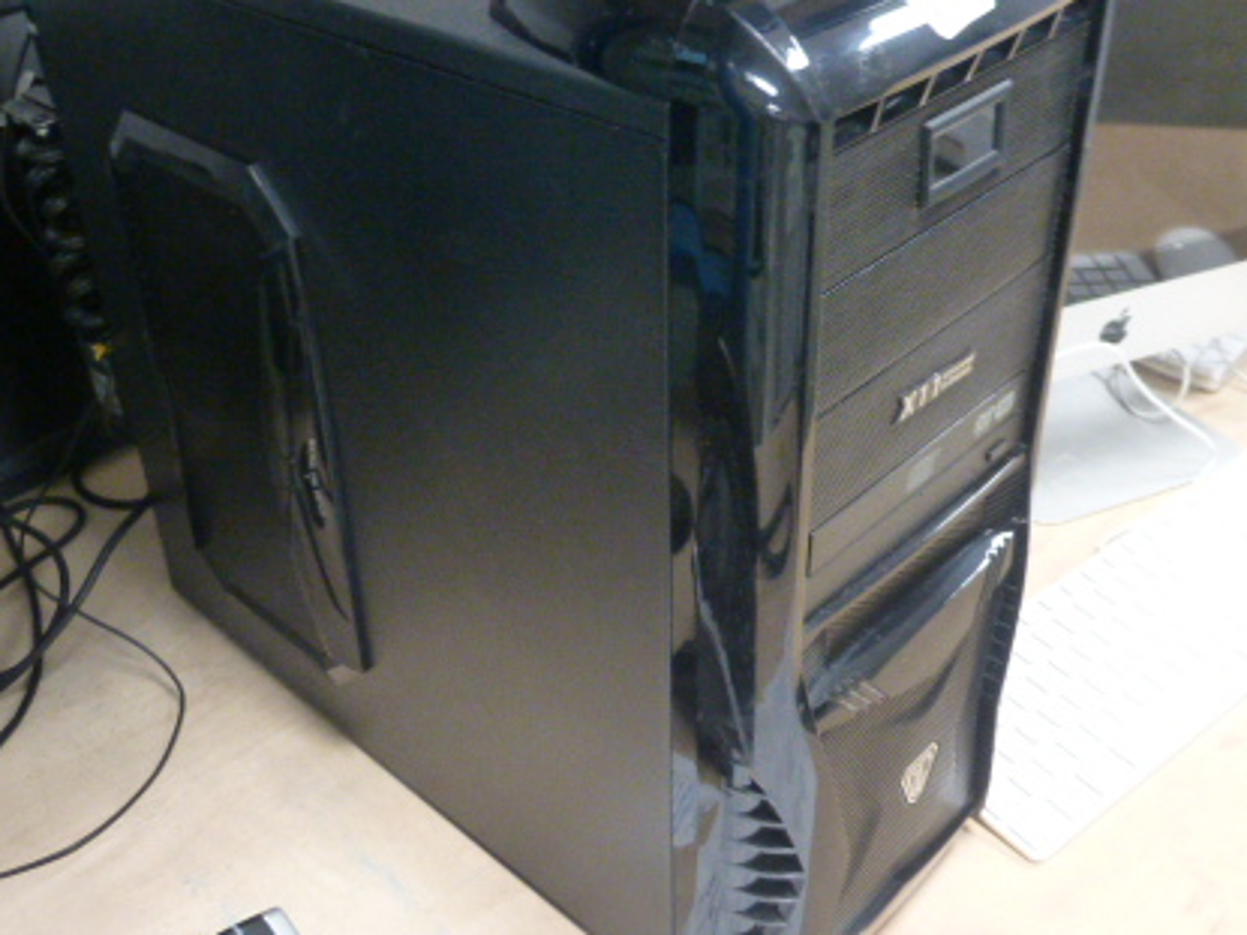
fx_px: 1332
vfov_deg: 38.6
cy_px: 400
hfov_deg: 49.8
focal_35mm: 37
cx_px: 499
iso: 800
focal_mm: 4.3
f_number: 3.3
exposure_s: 1/20
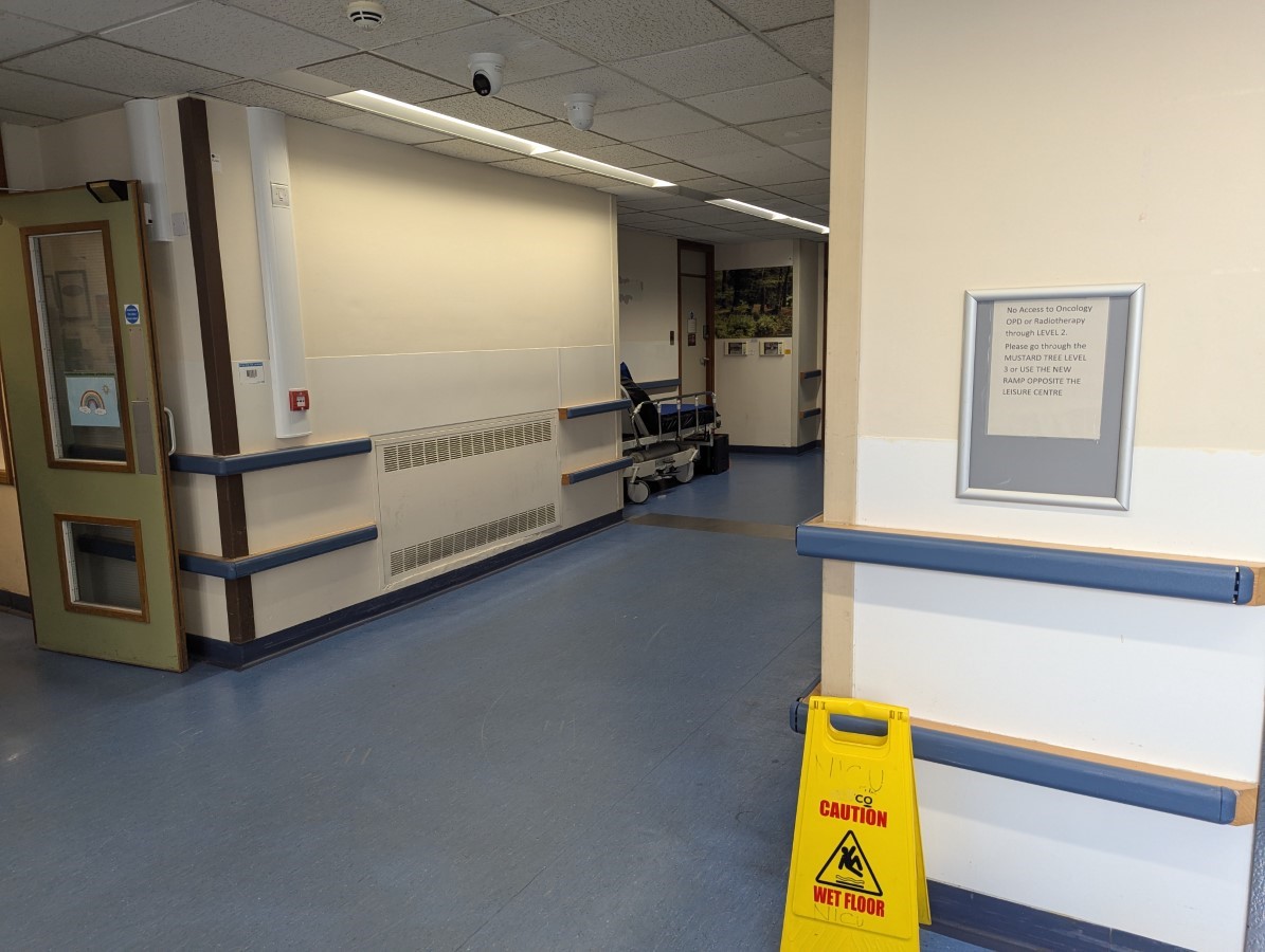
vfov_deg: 56.9
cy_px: 476
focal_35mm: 24
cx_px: 632
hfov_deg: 71.5
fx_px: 878
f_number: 1.85
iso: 147
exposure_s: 1/100
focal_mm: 6.81
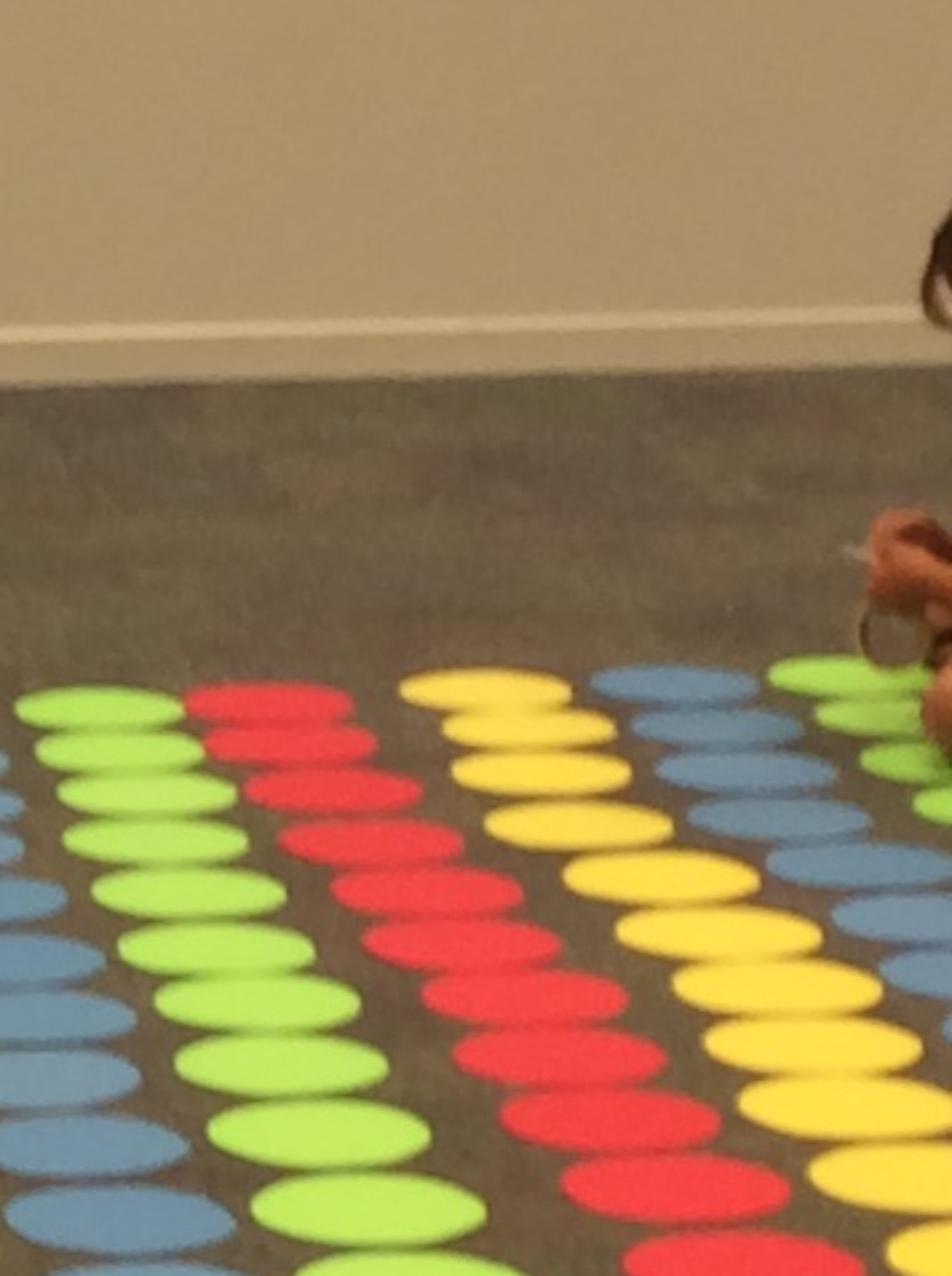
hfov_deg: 8.4
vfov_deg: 11.4
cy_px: 861
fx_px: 6400
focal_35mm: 174
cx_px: -353
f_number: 2.4
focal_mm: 3.3
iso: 40
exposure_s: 1/24
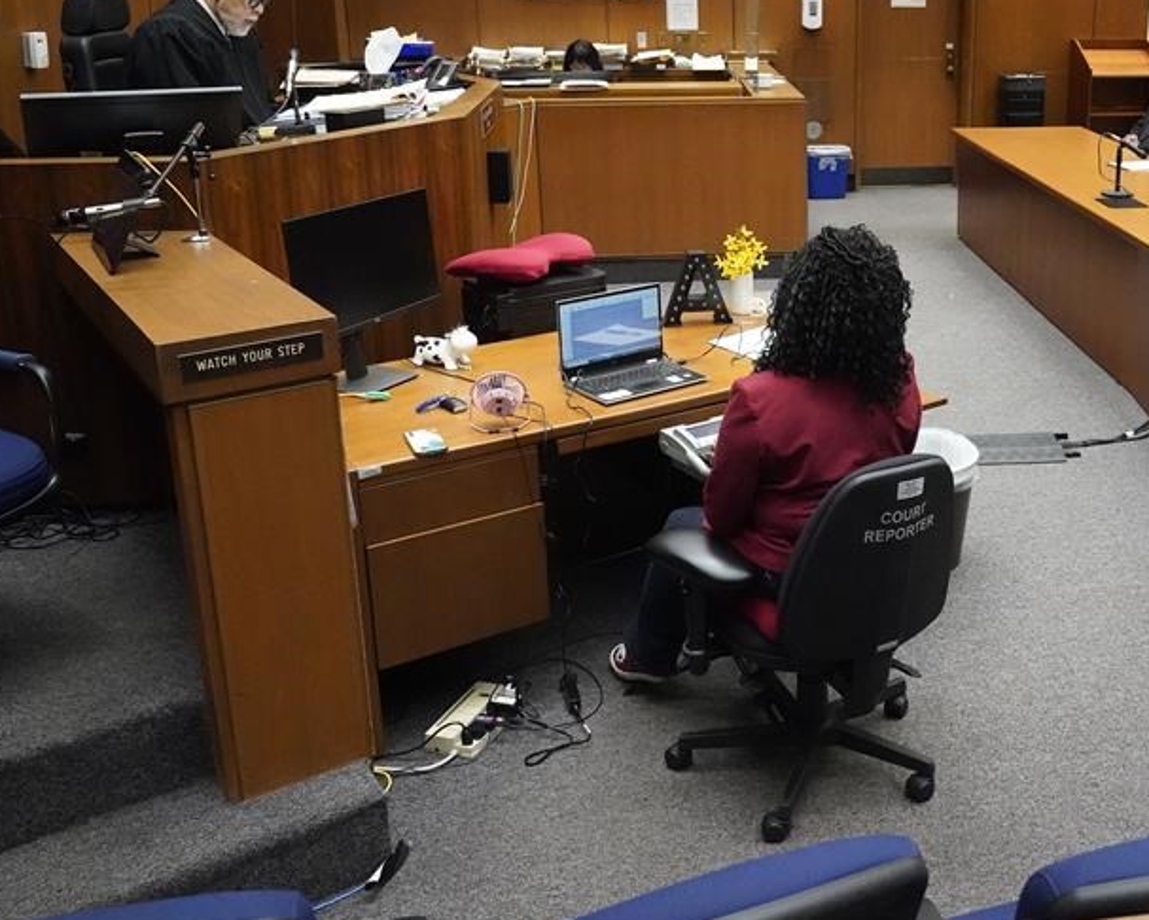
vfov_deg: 38.6
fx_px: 1293
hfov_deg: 46.0
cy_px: 291
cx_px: 880
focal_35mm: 38
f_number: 5.6
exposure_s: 1/250
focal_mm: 24
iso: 16000
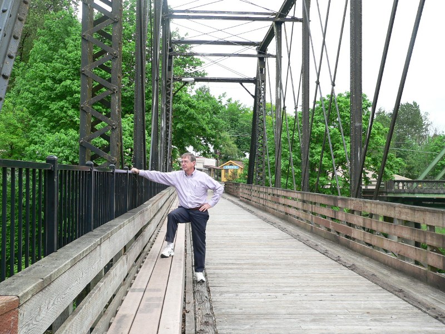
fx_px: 566
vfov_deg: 32.9
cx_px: 222
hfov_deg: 42.9
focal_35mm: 44
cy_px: 167
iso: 80
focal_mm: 7.4
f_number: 2.8
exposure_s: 1/80
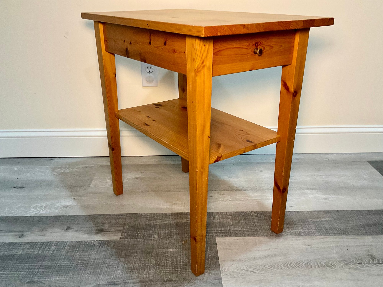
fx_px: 321
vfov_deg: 48.2
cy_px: 144
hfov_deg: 61.7
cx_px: 192
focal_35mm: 29
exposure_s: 1/60
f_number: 1.8
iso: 100
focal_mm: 3
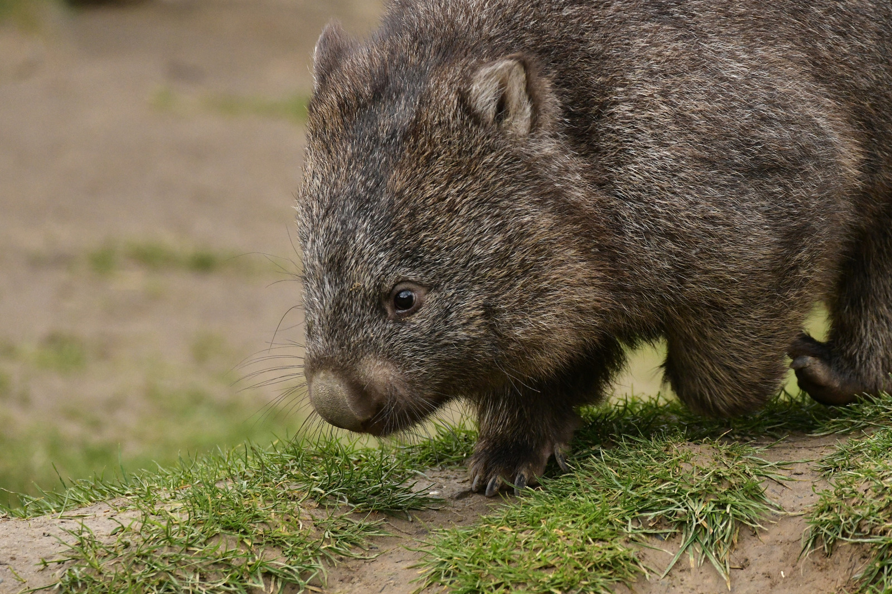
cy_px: 297
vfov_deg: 4.6
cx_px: 446
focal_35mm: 300
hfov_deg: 6.9
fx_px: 7431
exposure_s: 1/1000
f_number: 8
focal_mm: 300
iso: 2800
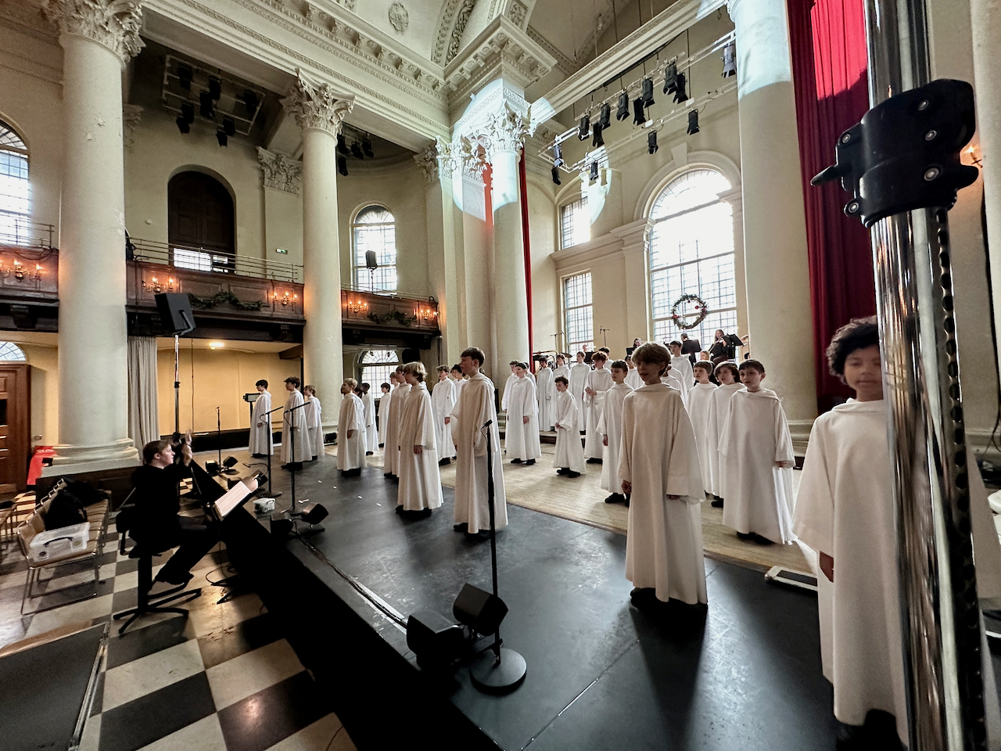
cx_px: 500
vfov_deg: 85.7
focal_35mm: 14
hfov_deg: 102.1
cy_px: 376
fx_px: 405
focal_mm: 2.22
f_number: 2.2
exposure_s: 1/50
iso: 500
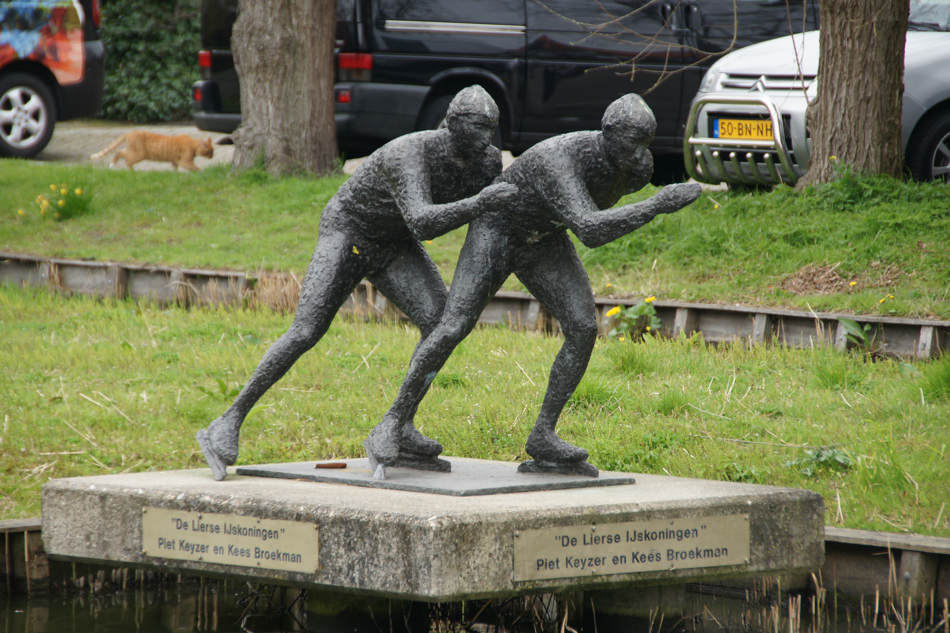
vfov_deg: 6.1
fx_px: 5937
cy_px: 316
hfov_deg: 9.1
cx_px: 475
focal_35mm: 225
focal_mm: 150
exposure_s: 1/250
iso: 250
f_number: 6.3
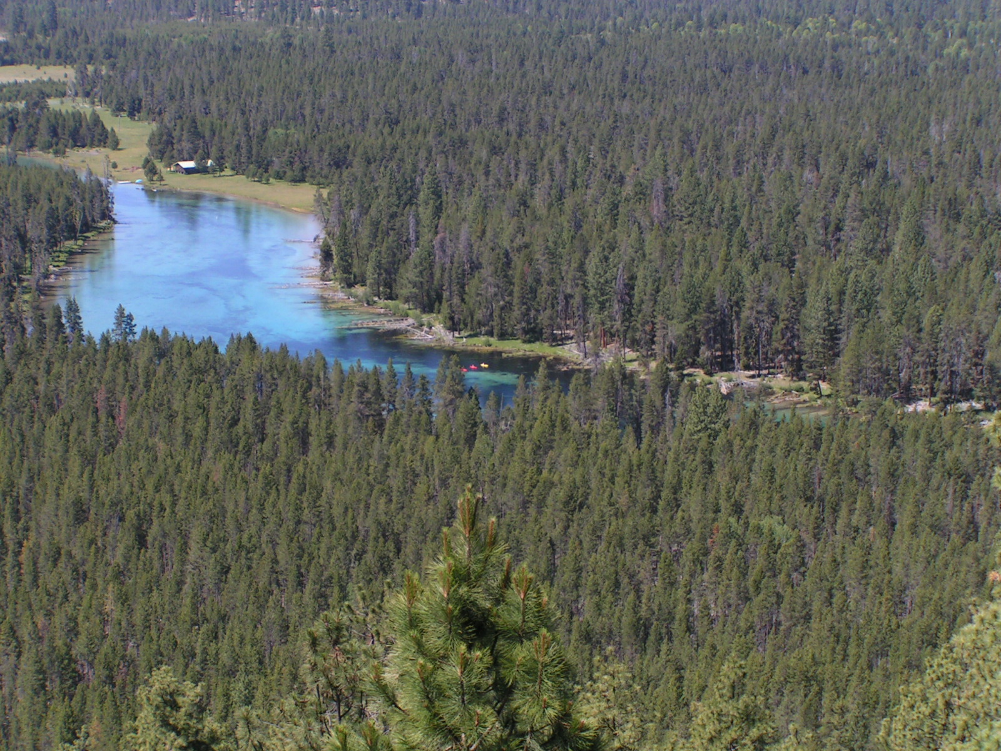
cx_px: 500
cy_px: 376
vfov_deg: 18.7
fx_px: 2284
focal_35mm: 79
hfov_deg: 24.7
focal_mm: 12.1
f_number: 5.6
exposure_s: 1/200
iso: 50
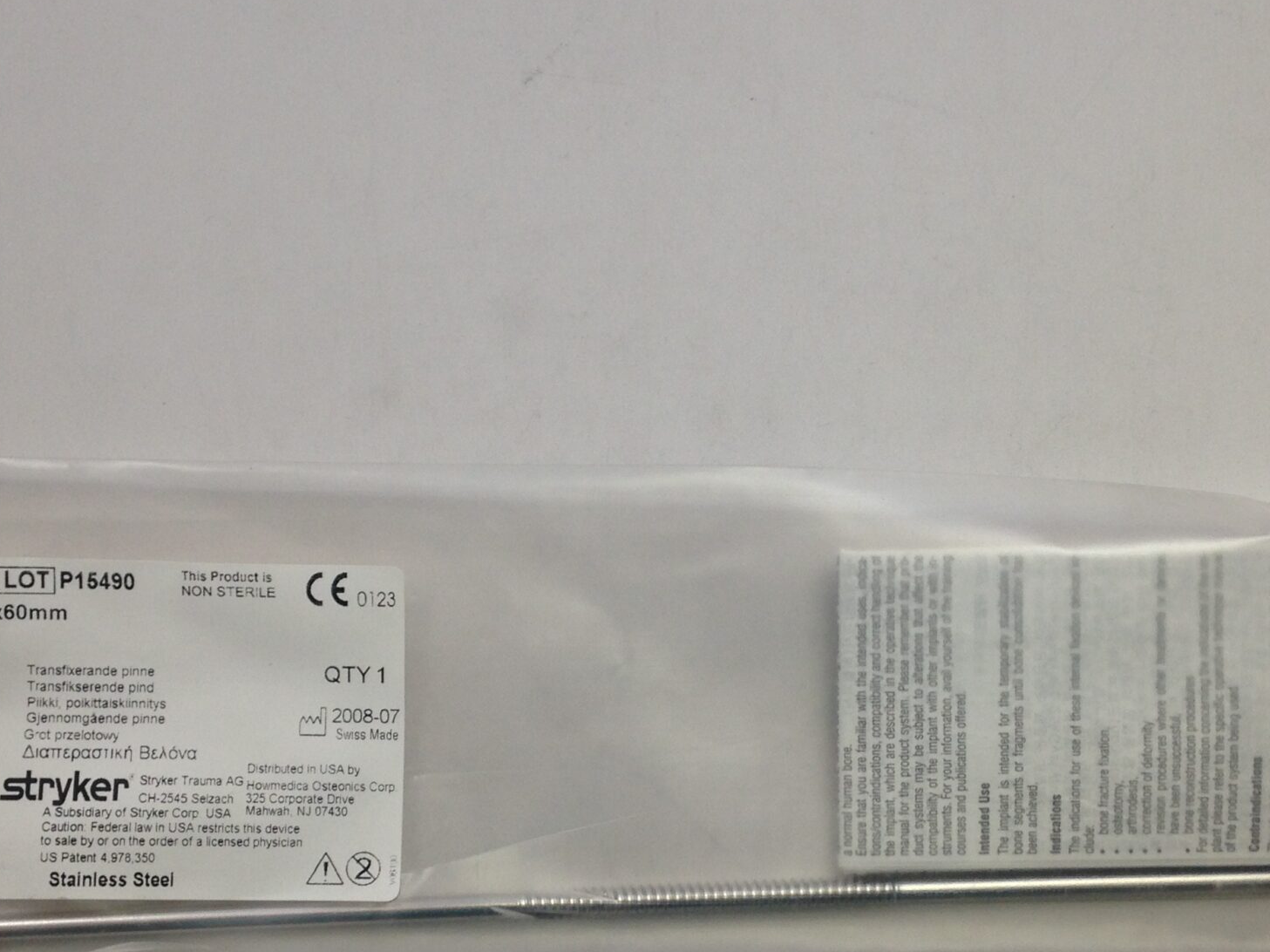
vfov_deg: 25.0
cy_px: 659
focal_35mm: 58
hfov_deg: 33.2
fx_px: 2127
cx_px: 628
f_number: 2.4
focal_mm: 4.12
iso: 50
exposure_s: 1/60
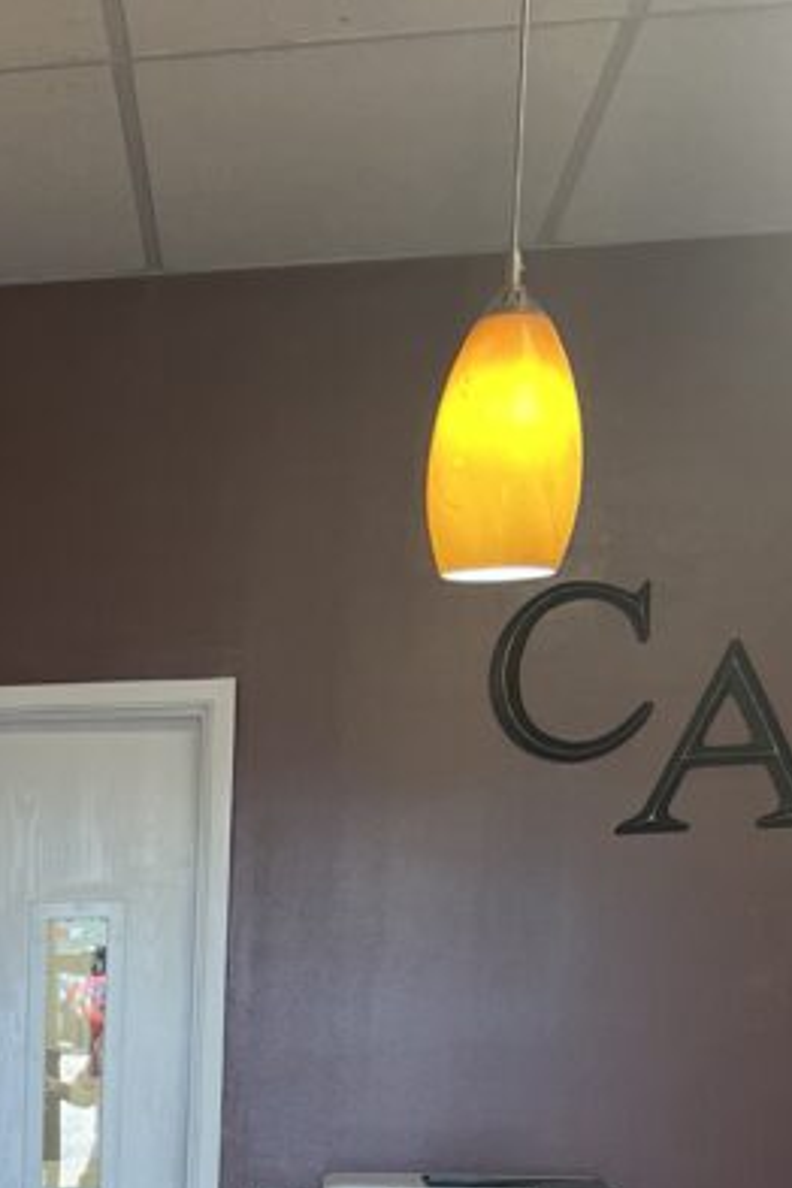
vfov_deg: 21.4
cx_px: -417
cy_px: 1448
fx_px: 2904
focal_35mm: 88
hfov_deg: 14.4
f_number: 1.5
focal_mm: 5.7
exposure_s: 1/120
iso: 125
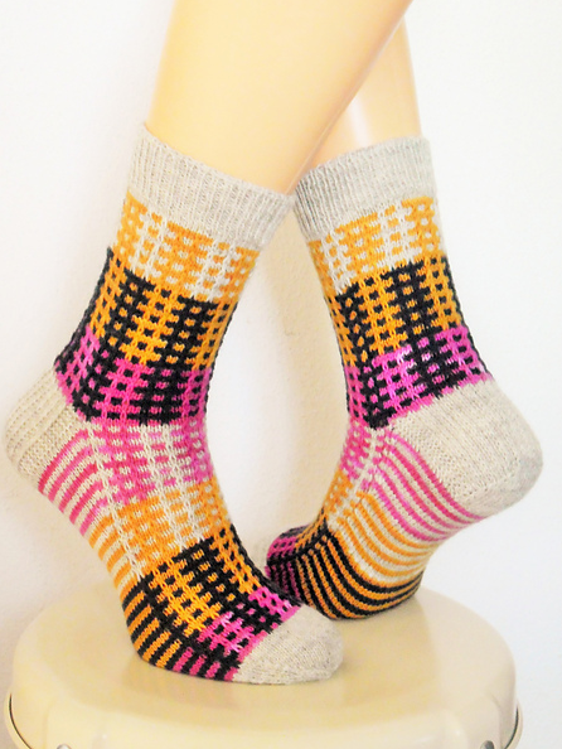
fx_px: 1211
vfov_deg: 34.3
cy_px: 388
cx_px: 278
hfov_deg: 26.1
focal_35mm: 56
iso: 400
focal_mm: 9.3
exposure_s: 1/22
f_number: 5
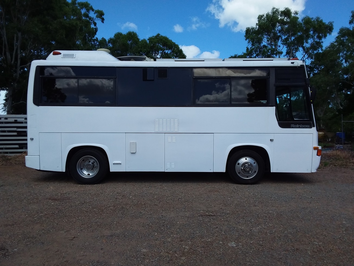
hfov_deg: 63.4
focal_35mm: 28
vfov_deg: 49.8
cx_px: 177
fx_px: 286
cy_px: 133
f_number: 1.9
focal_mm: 2.91
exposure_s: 1/1657
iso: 40
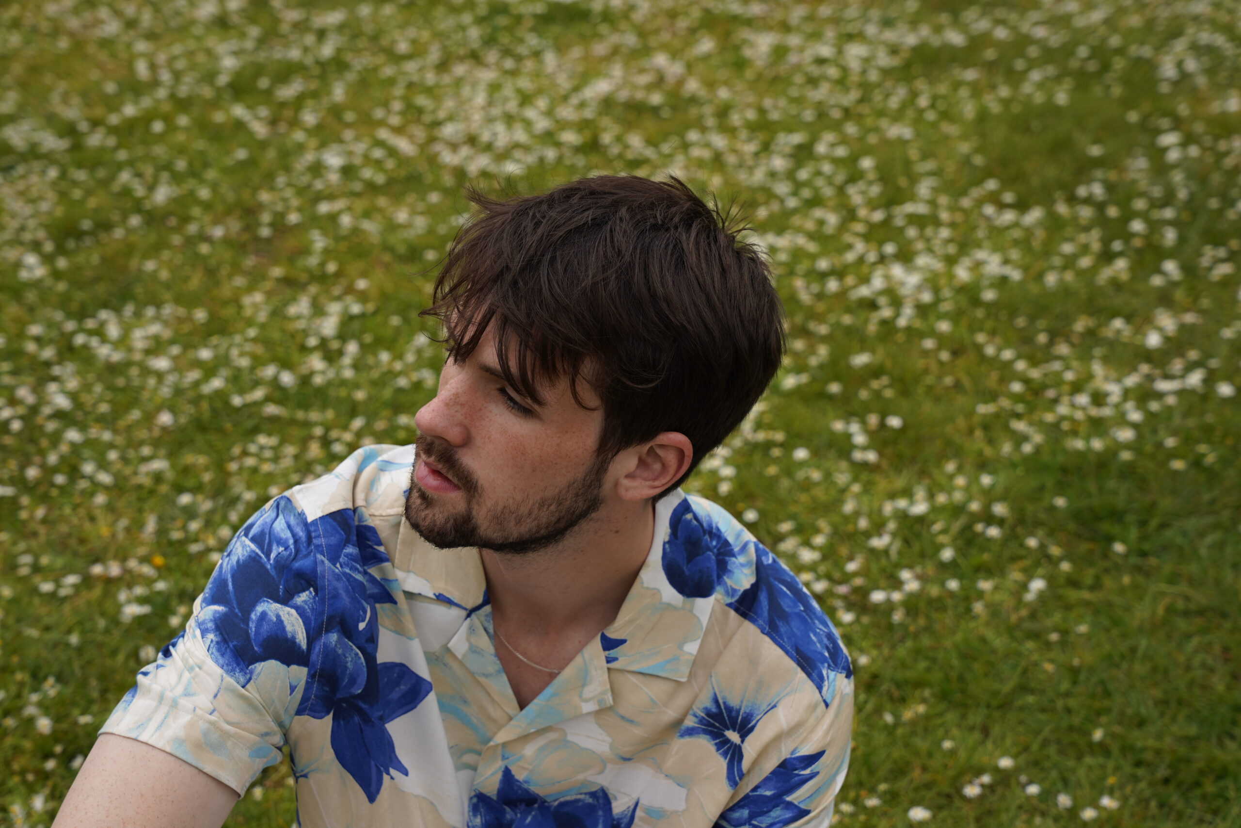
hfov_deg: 28.8
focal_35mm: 70
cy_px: 414
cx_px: 620
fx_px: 2413
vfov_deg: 19.5
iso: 100
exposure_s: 1/500
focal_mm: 70
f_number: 5.6
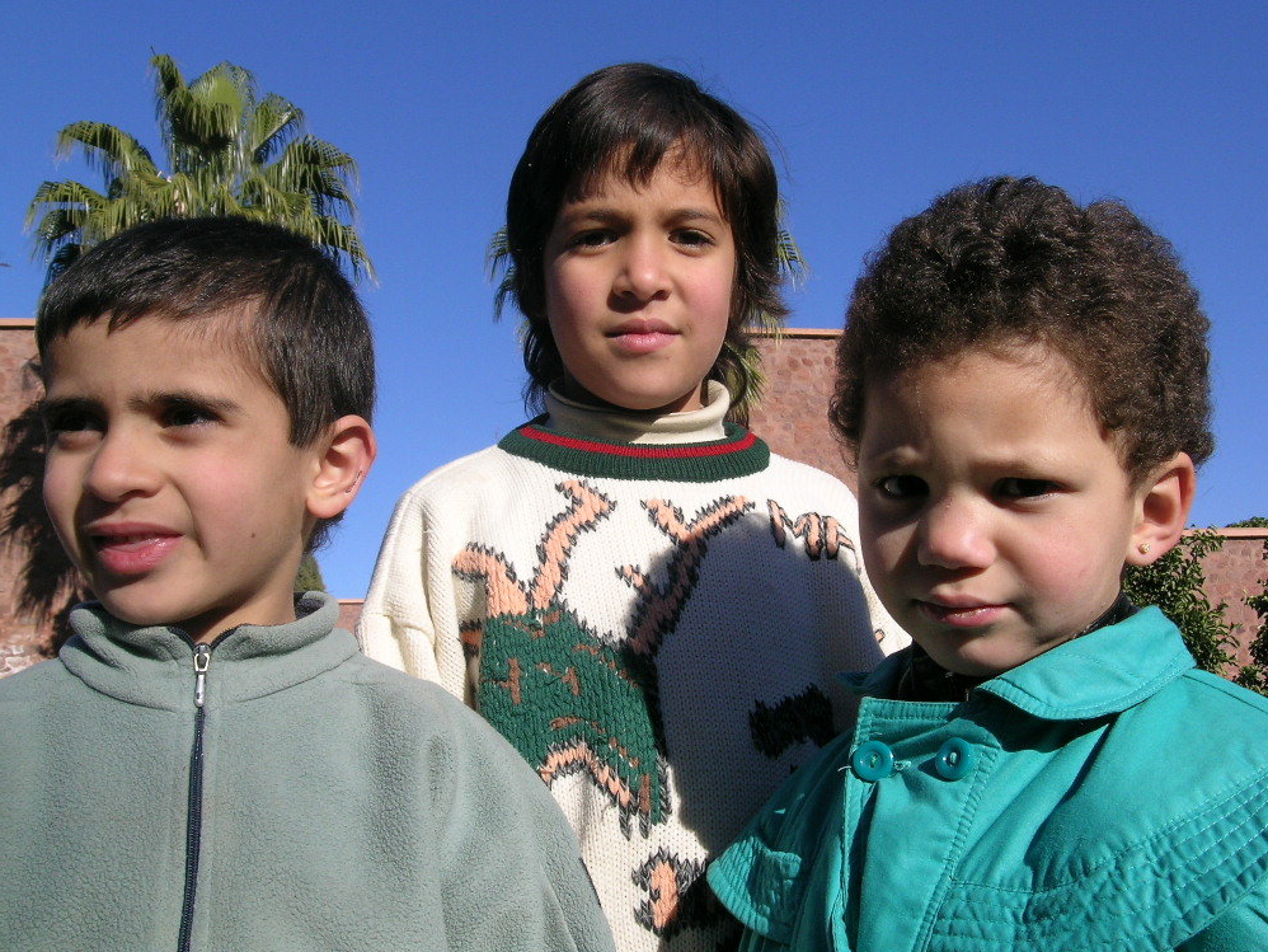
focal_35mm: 40
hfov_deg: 46.8
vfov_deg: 36.0
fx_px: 1466
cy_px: 478
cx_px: 623
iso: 50
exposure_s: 1/240
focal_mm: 8
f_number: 7.8
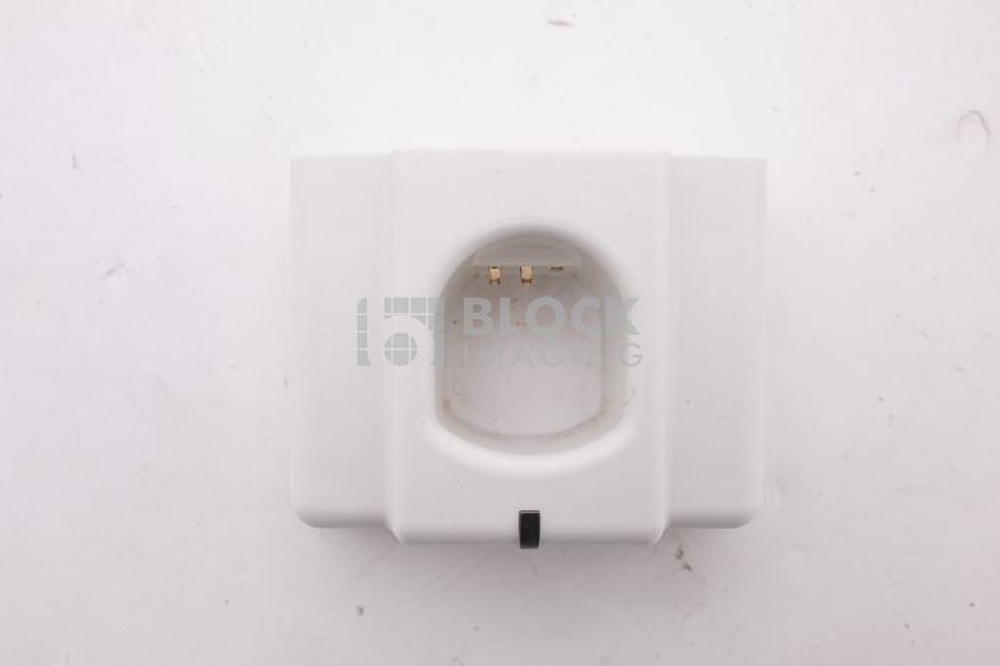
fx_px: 1388
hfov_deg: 39.6
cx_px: 500
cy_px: 333
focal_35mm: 50
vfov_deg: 27.0
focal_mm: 50
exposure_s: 1/125
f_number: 14
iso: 320
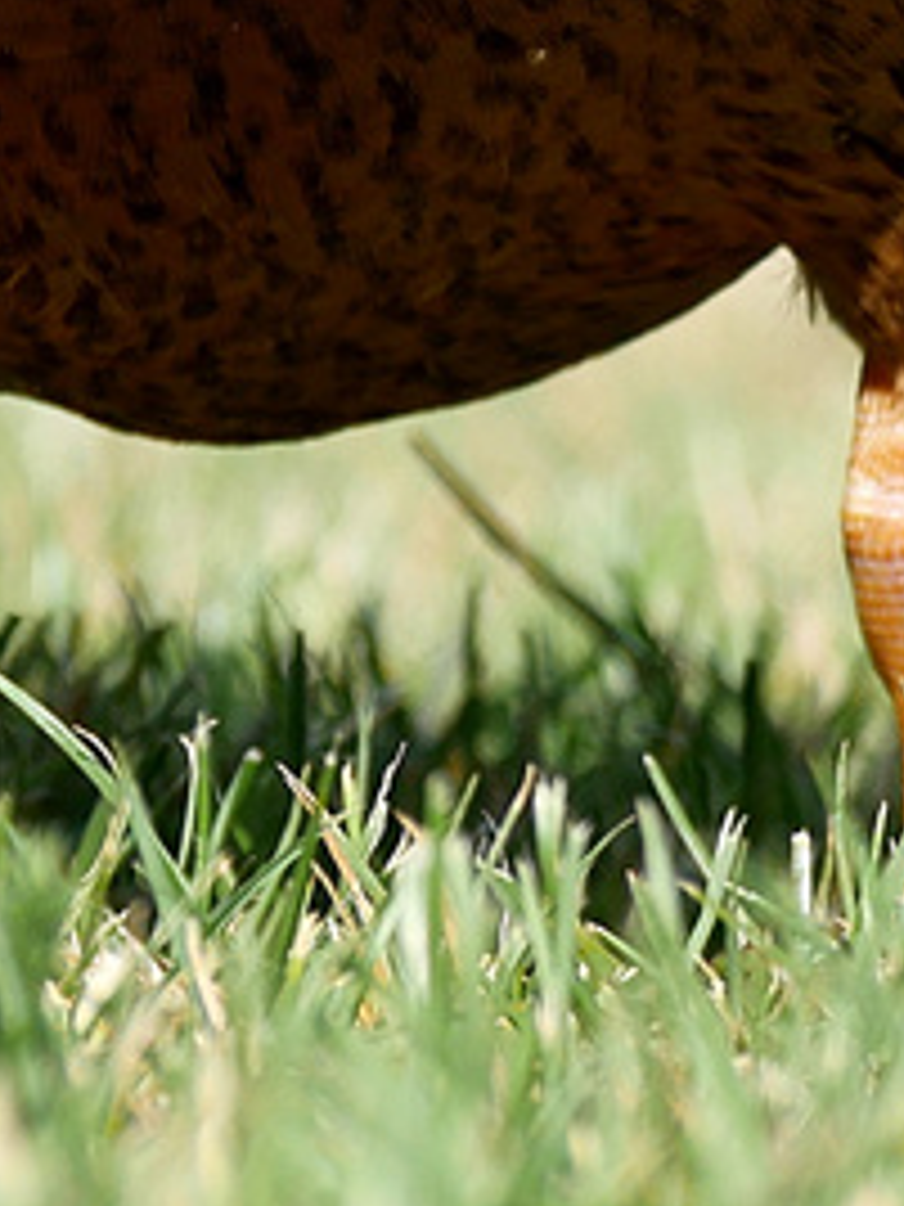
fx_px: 37397
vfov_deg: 1.8
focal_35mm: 1074
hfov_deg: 1.4
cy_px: -968
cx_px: 1821
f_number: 5.6
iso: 200
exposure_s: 1/500
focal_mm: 100
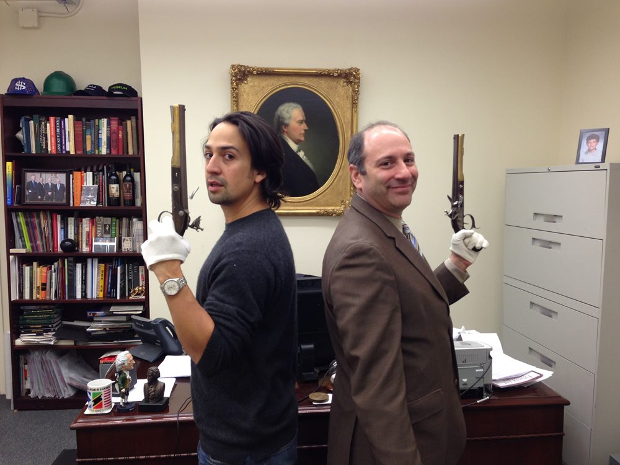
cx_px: 310
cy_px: 232
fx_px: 591
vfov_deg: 42.9
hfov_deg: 55.4
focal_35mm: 33
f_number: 2.4
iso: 64
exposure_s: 1/40
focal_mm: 4.12
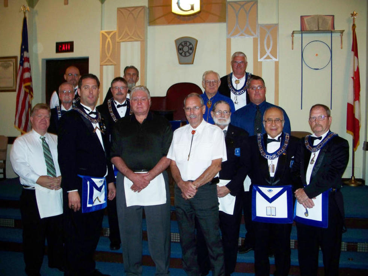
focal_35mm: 37
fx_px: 393
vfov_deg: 38.7
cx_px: 184
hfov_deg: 50.1
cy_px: 138
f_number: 2.8
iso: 200
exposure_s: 1/60
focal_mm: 7.8
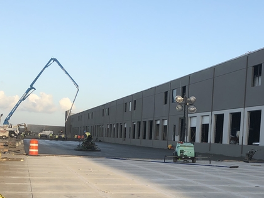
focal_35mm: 60
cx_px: 209
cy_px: 172
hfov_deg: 31.4
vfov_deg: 23.9
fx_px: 458
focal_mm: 4
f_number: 1.8
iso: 20
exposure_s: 1/738
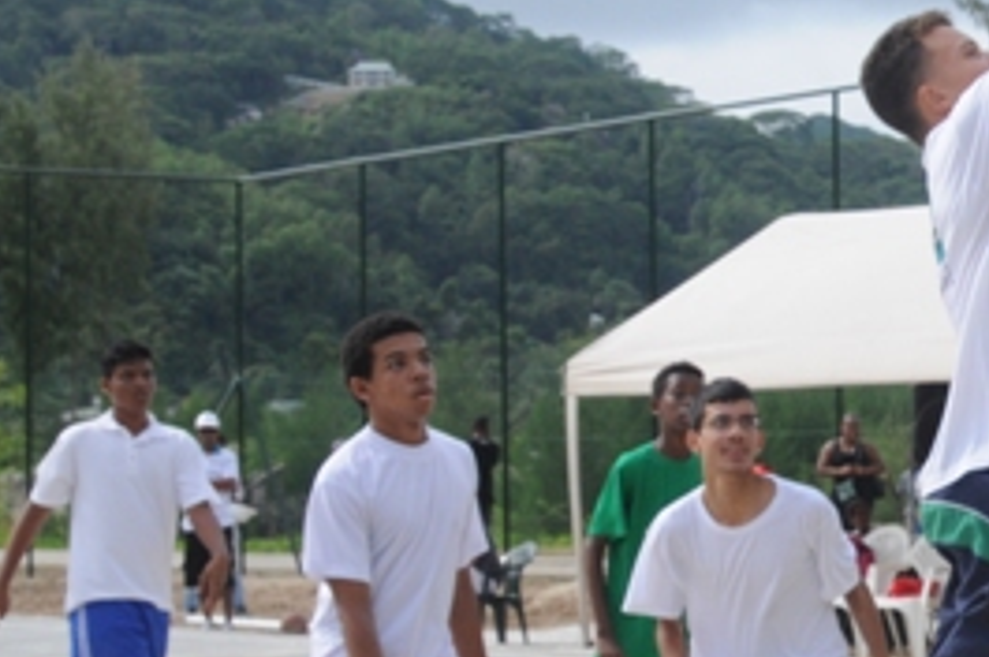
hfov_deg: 15.0
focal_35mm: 132
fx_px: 3608
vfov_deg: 10.4
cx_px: 1213
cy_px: 226
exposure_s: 1/1000
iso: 500
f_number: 9
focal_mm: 29
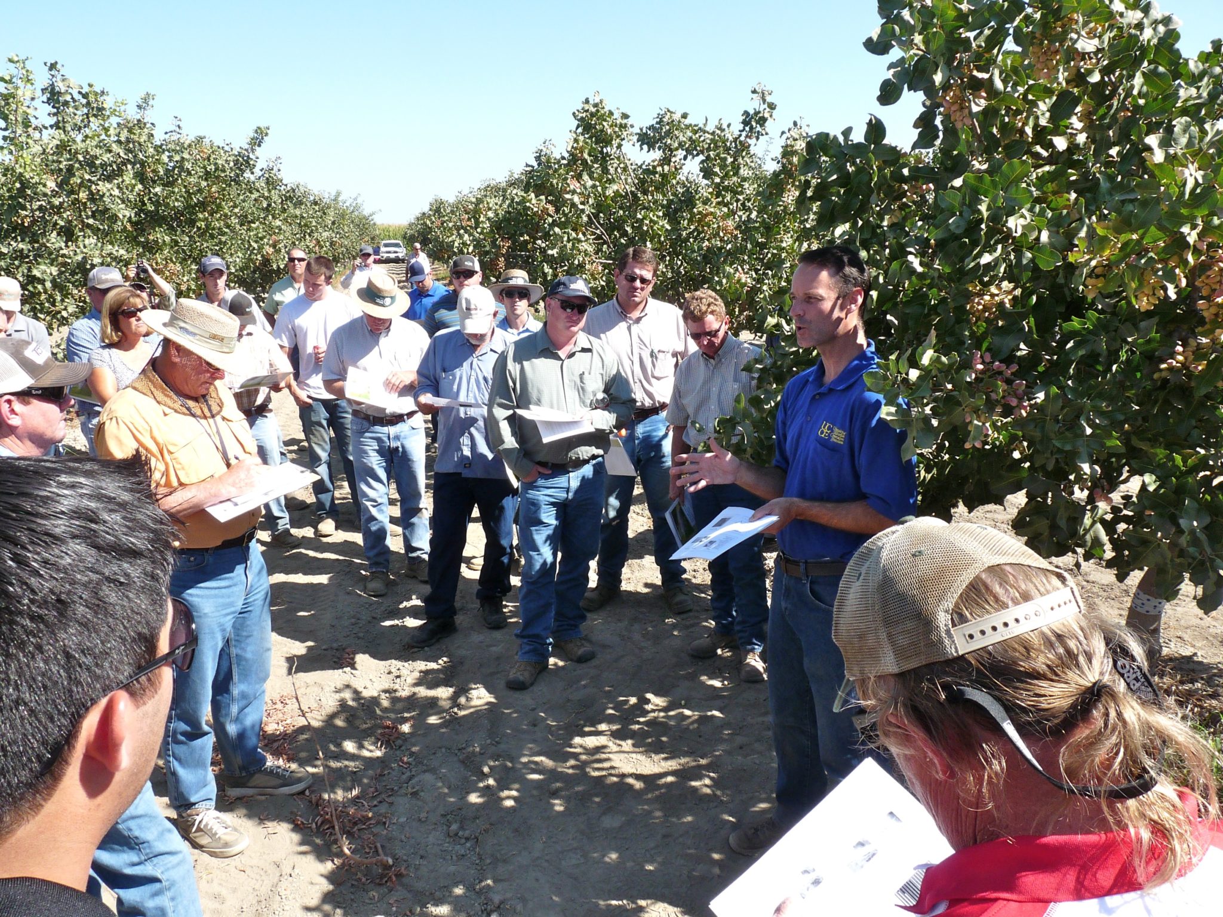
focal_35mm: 27
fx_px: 954
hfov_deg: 65.3
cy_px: 458
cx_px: 612
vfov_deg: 51.4
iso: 100
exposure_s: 1/250
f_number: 5.6
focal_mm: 4.8
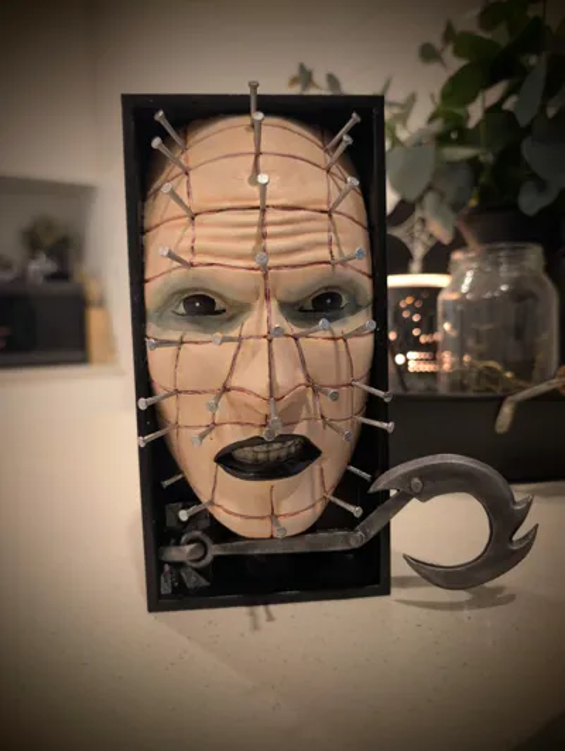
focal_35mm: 24
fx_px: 521
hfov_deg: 57.0
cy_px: 376
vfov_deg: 71.5
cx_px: 282
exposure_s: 1/50
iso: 228
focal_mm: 6.9
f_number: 1.68
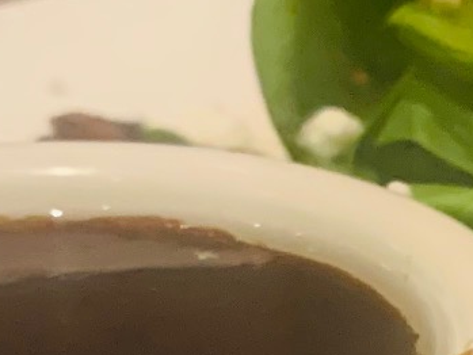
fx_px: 2050
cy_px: 650
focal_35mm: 150
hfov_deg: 12.3
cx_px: 783
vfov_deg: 9.4
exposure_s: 1/30
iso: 320
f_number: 1.8
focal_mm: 4.25
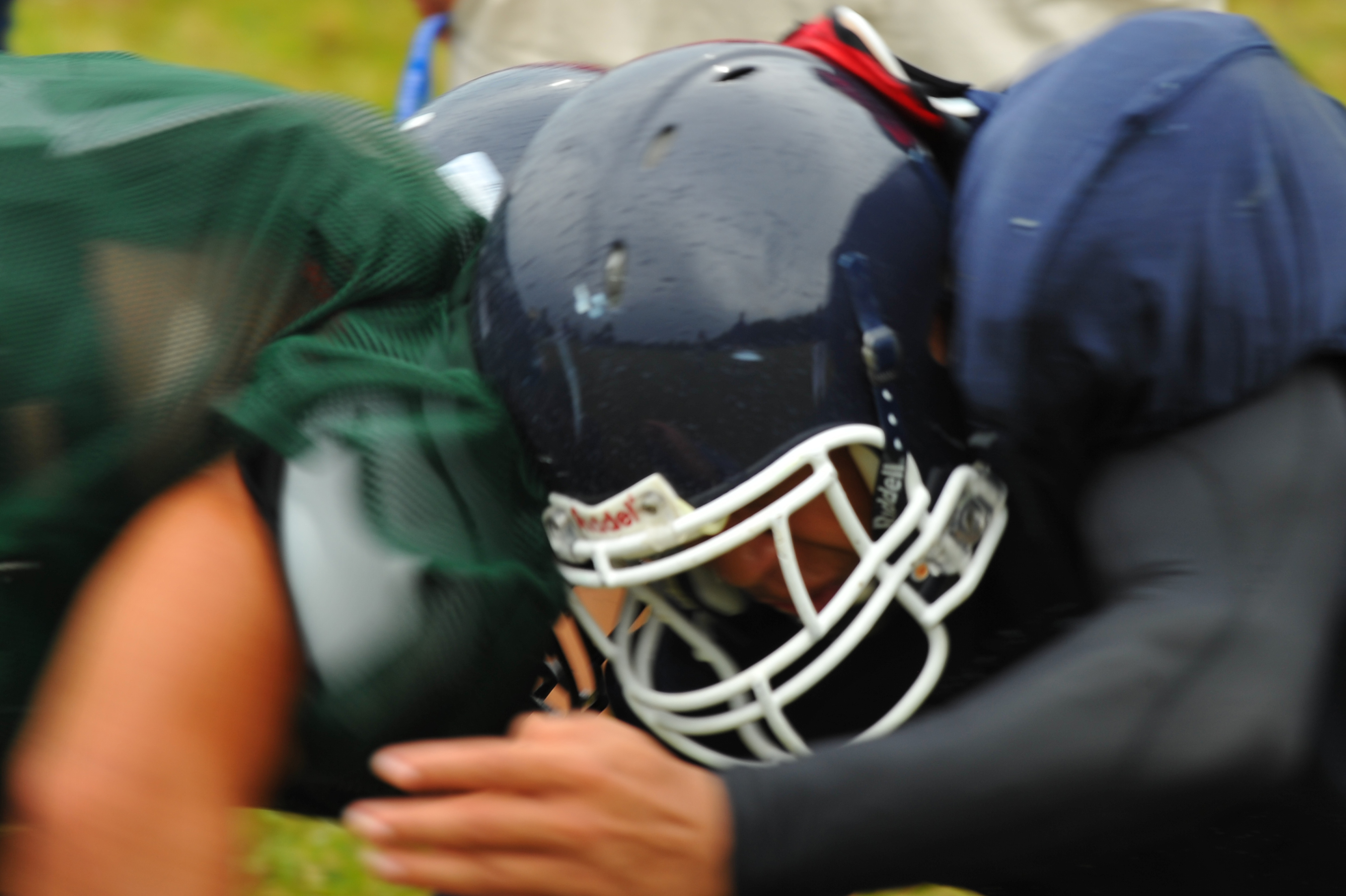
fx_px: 7473
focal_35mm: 200
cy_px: 448
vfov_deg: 6.9
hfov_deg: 10.3
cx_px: 673
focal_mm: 200
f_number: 6.3
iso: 200
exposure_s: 1/160
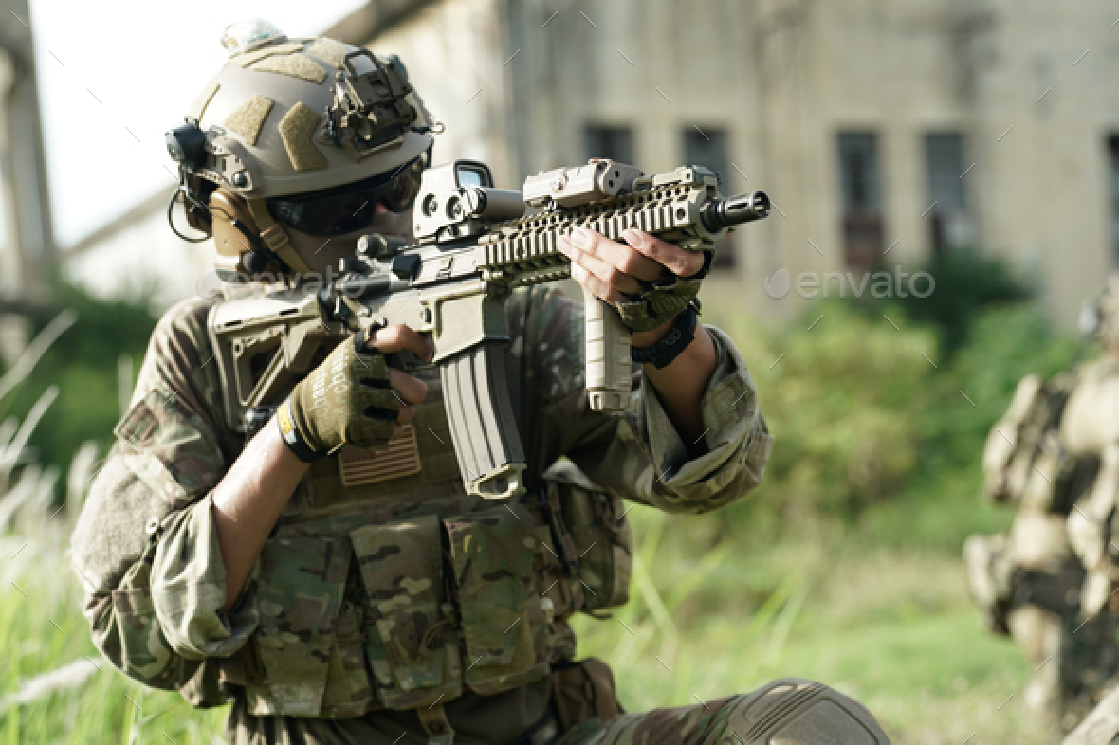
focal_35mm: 66
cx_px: 560
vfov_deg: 20.6
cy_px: 372
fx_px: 2051
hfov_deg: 30.5
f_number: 3.2
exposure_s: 1/640
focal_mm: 66
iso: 200
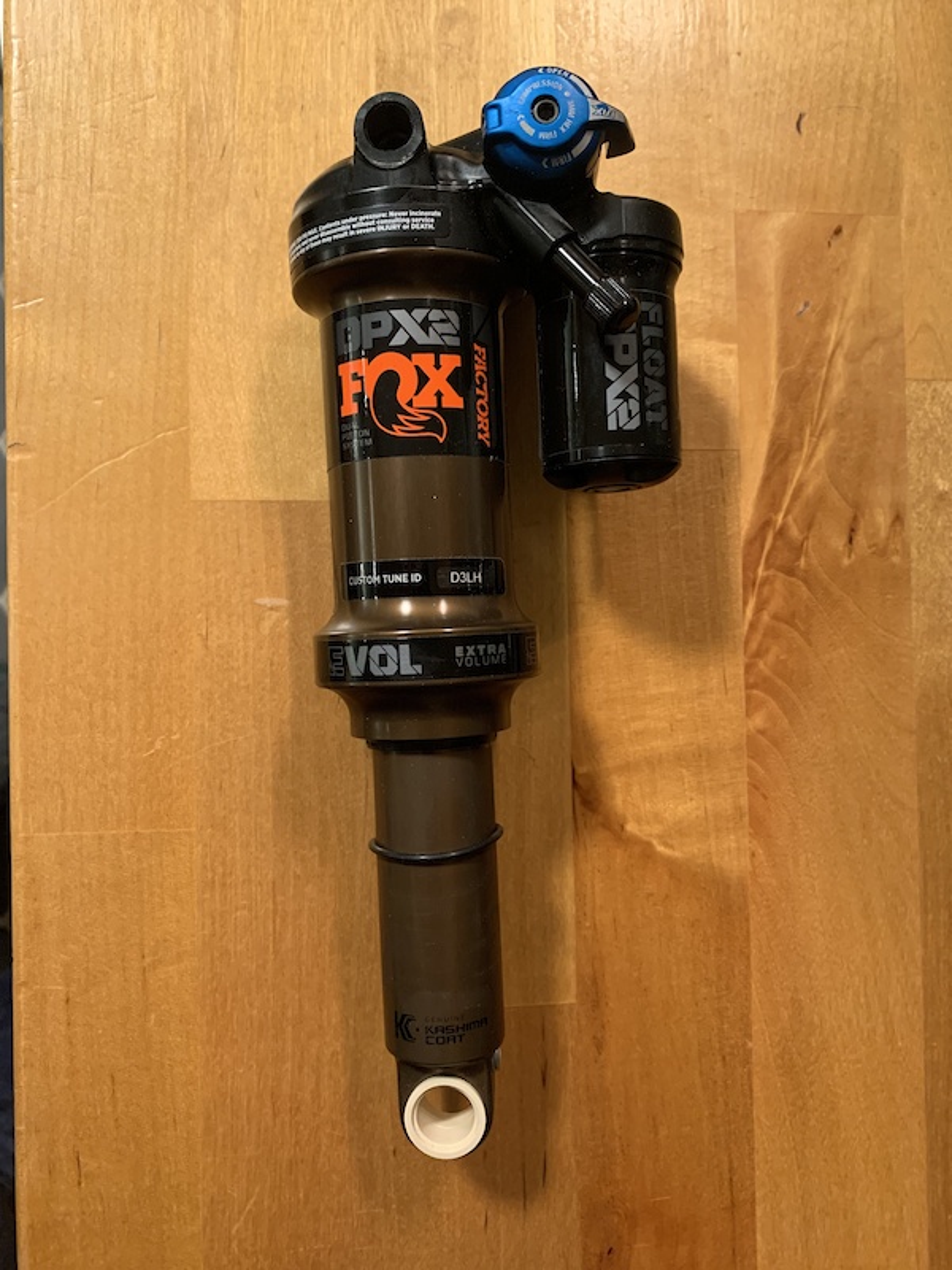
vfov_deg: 67.3
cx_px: 476
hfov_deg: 53.1
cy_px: 635
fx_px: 953
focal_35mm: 26
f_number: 1.8
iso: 320
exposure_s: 1/60
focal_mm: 4.25
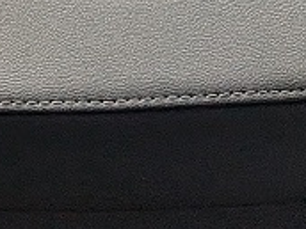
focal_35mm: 143
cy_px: -438
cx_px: 87
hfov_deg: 13.8
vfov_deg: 8.7
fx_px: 1264
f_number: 1.68
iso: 19
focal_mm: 6.9
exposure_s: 1/56.5
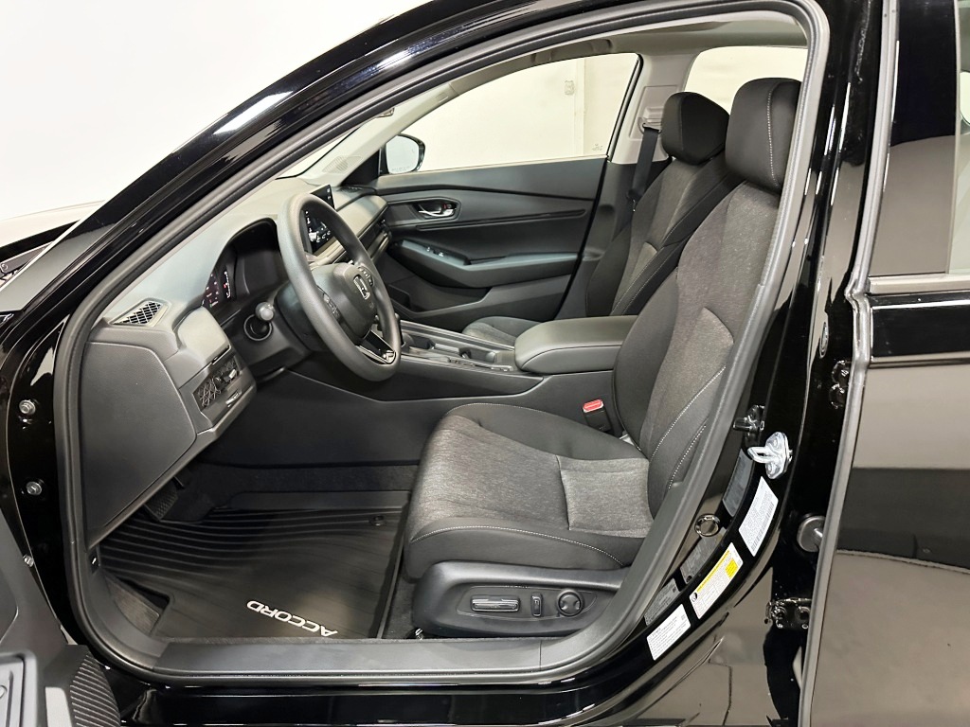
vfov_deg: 56.8
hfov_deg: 71.6
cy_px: 364
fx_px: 673
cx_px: 485
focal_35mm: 24
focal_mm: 6.86
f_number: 1.78
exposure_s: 1/30
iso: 1000
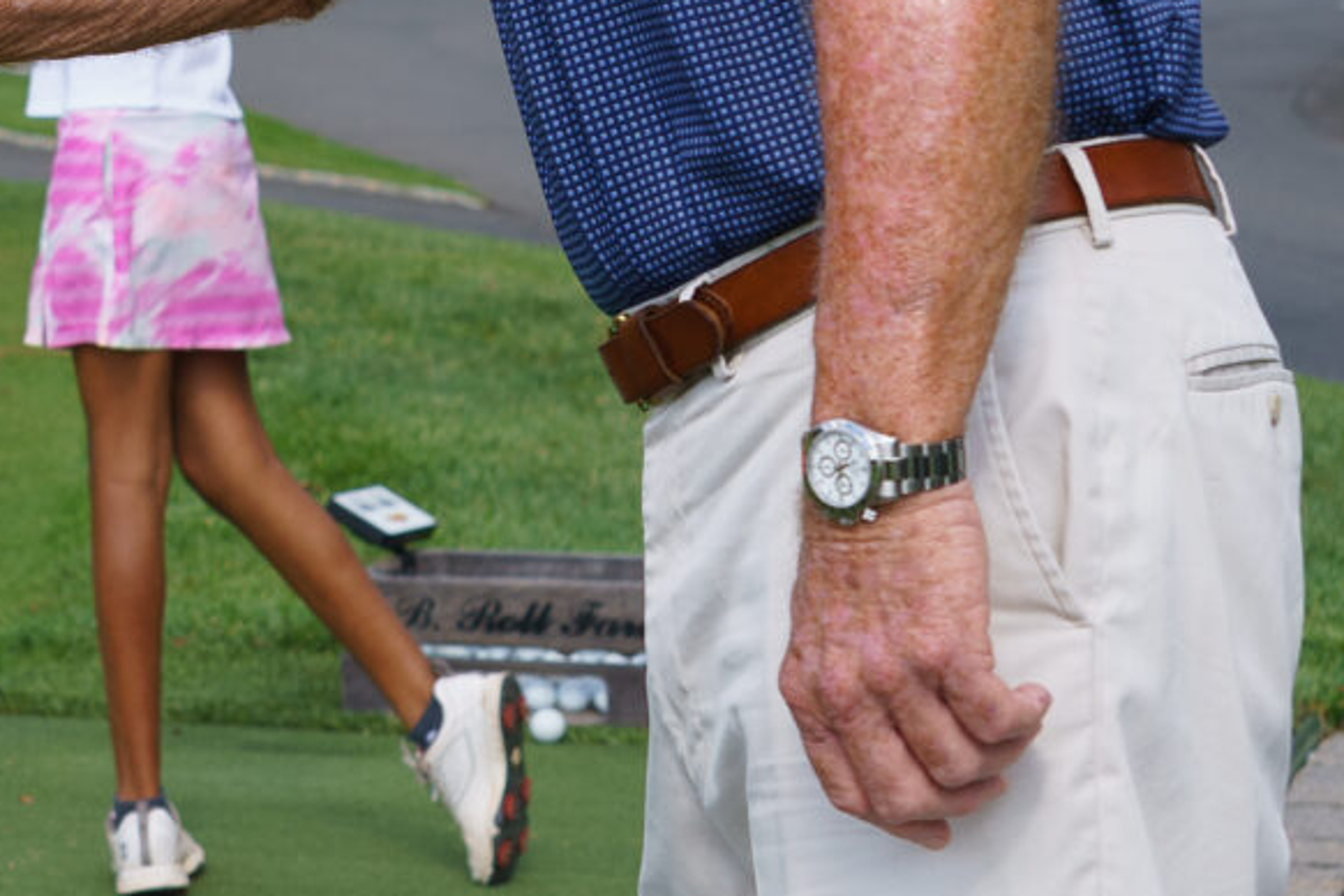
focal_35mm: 141
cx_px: -90
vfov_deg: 9.6
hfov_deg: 14.3
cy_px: -191
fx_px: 5264
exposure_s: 1/250
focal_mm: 41
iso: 100
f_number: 5.6
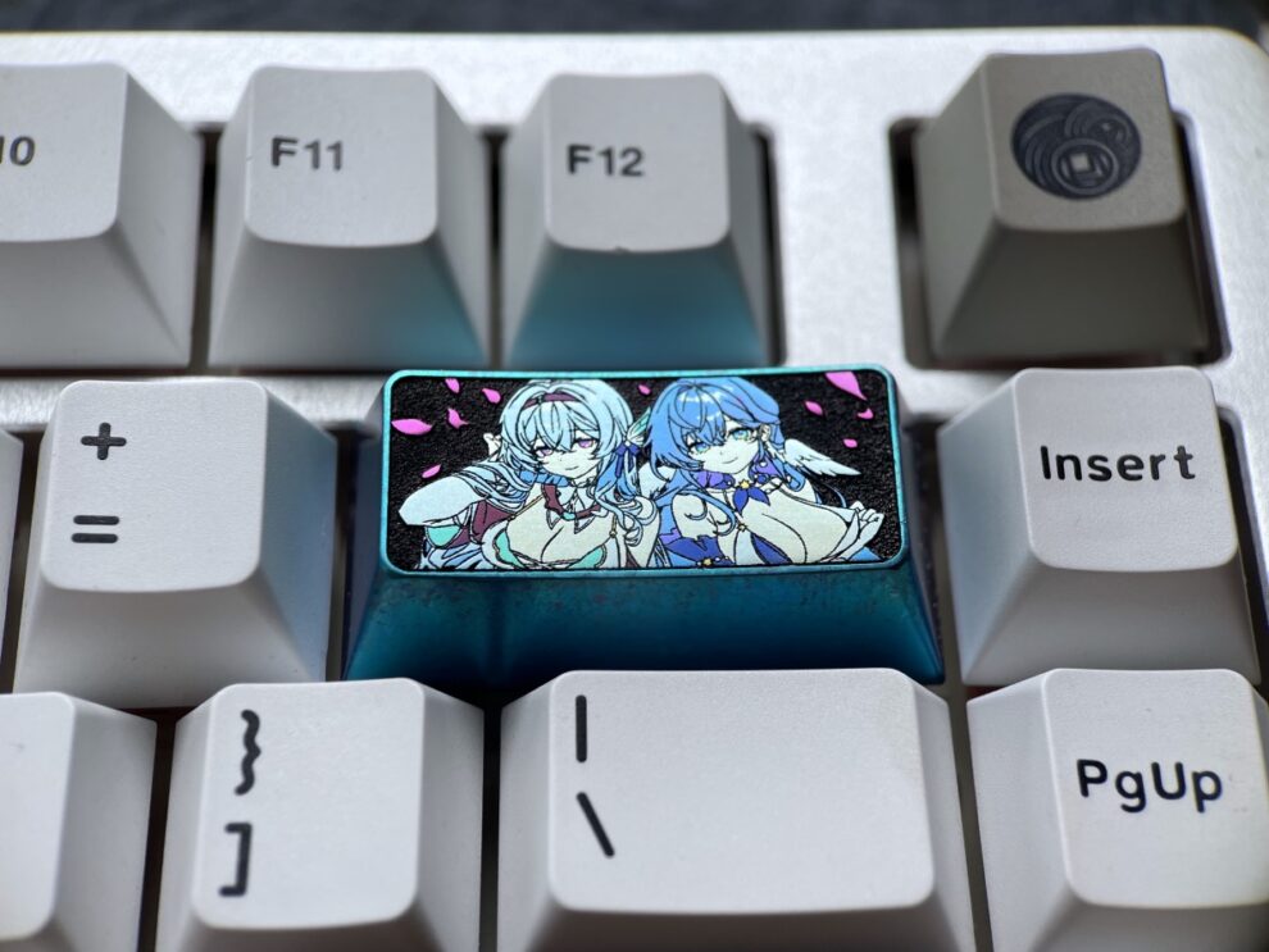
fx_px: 953
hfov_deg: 67.3
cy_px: 476
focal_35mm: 26
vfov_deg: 53.1
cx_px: 634
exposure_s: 1/454
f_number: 1.6
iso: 32
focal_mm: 4.2
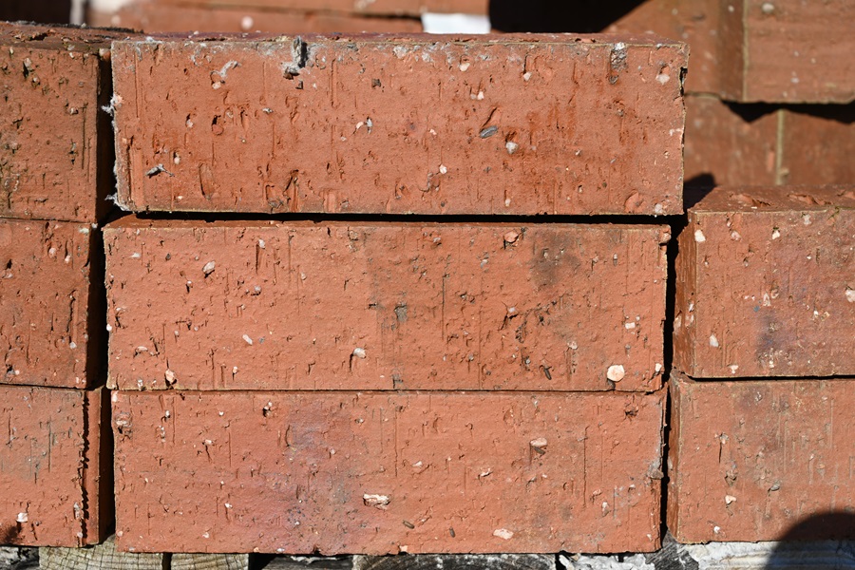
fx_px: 1472
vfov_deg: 21.9
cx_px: 428
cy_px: 285
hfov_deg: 32.4
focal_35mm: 62
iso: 100
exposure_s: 1/400
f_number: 7.1
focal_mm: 62
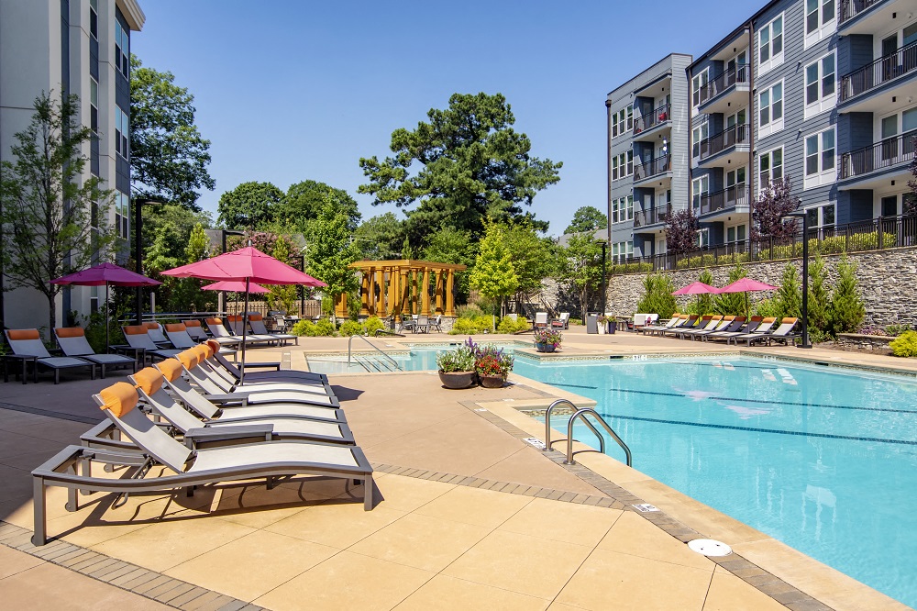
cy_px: 306
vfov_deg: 56.1
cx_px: 458
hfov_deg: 77.3
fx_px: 573
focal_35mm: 22
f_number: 8
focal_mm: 15
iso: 250
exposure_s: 1/800
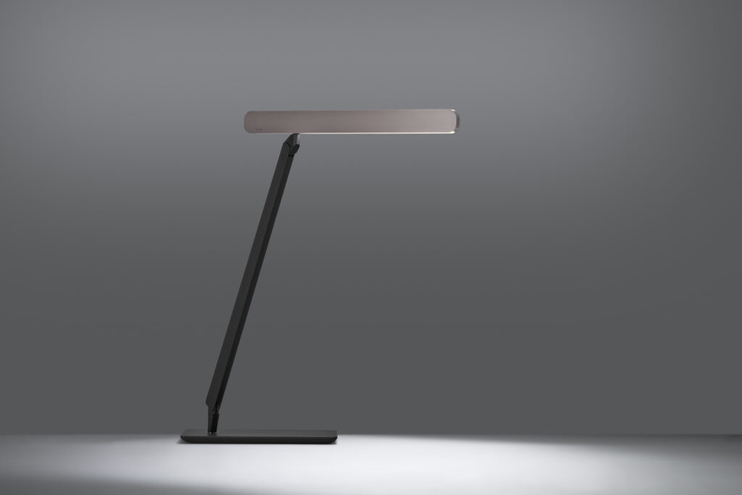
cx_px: 371
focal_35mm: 100
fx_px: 2061
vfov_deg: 13.7
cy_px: 248
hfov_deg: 20.4
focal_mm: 100
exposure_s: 3
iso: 100
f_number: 22
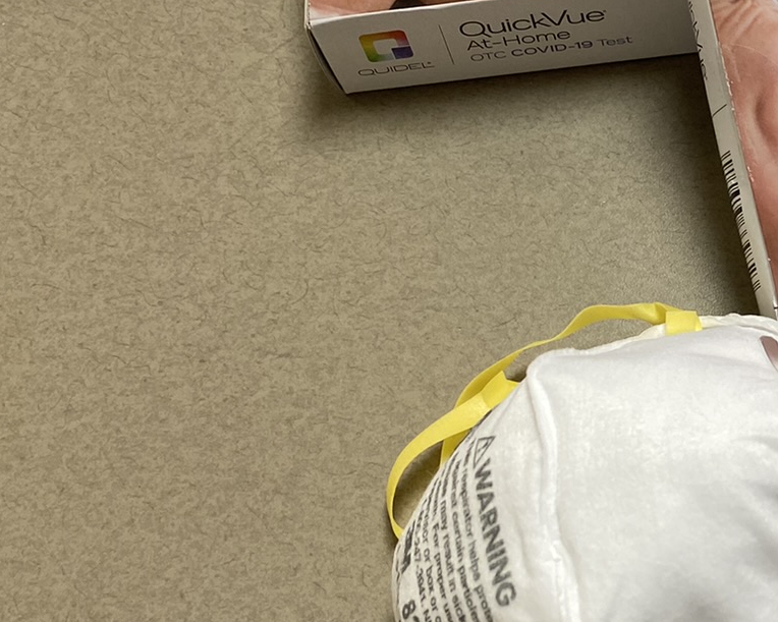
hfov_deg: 25.1
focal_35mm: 68
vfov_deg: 22.5
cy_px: 349
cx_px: 934
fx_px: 1566
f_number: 1.8
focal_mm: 4.25
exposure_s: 1/60
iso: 80
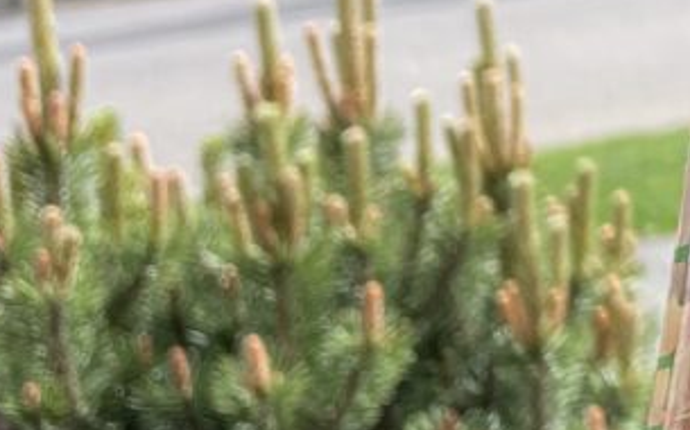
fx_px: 2611
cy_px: -172
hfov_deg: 12.6
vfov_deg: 9.2
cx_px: 1525
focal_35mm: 139
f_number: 1.6
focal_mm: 4.2
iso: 32
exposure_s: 1/720
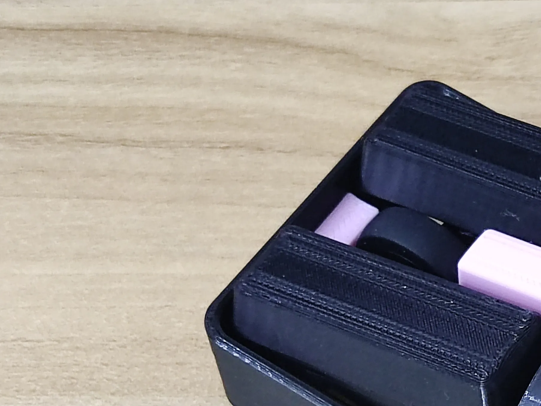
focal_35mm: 113
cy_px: 434
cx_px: 571
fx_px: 1766
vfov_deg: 12.9
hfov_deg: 16.9
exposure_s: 1/40
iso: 894
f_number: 1.79
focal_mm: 4.71
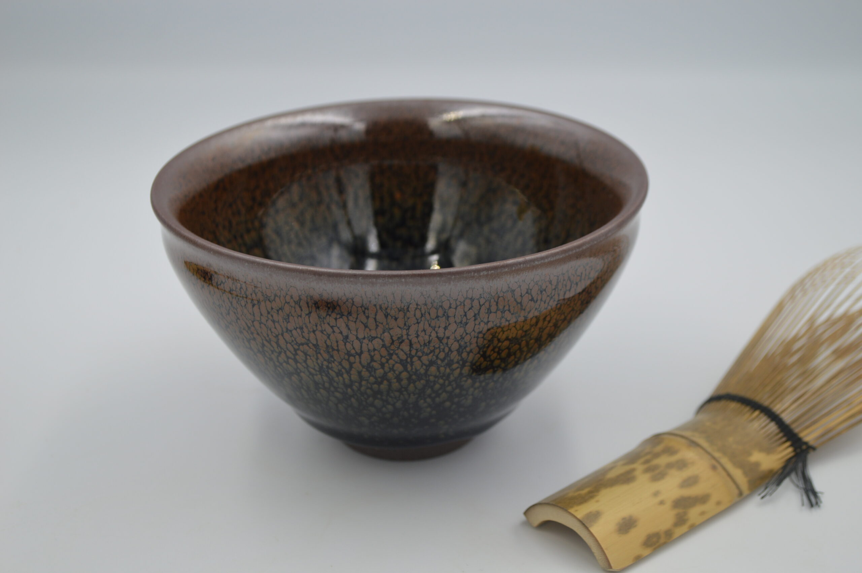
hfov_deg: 33.4
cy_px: 286
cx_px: 431
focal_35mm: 60
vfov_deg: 22.6
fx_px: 1435
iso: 200
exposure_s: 1/125
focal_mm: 40
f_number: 5.6
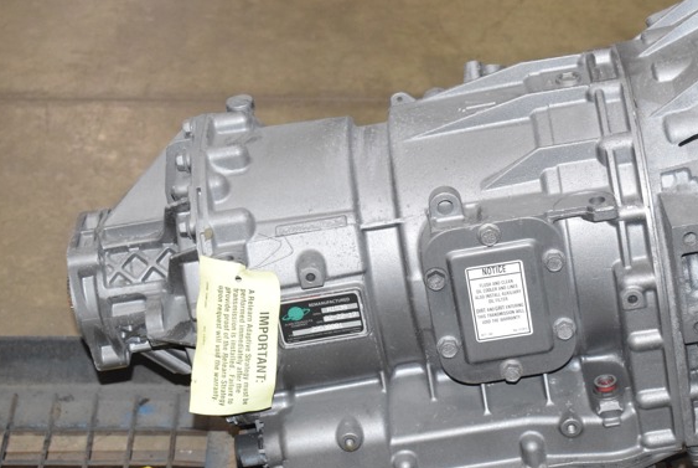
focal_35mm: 98
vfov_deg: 14.0
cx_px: 464
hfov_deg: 20.7
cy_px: 230
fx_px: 1903
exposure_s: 1/60
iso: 3200
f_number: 7.1
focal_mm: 46
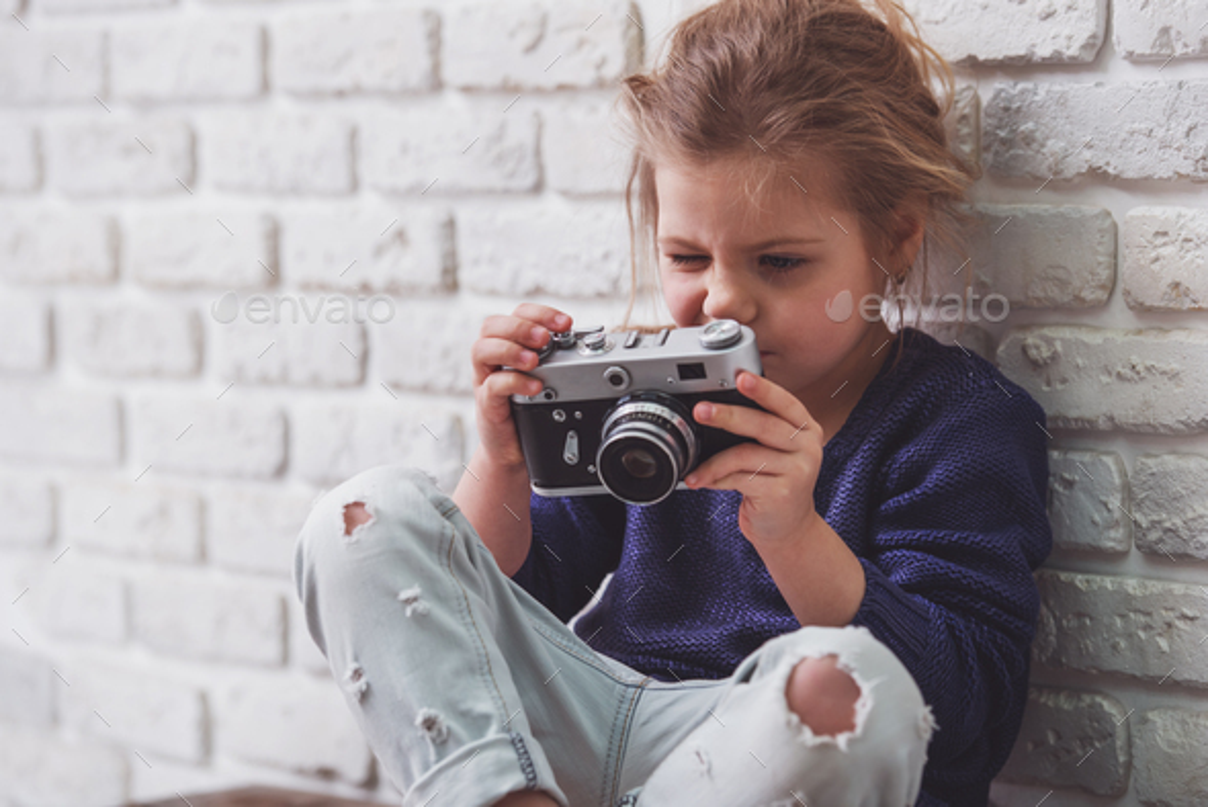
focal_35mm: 122
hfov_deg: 16.8
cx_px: 604
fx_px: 4096
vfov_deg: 11.2
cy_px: 404
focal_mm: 122
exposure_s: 1/125
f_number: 4
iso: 400
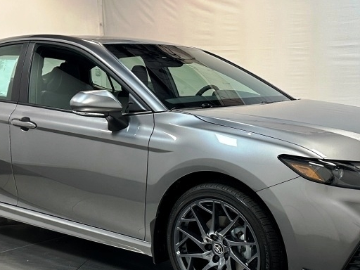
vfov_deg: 30.1
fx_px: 499
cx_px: 203
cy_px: 179
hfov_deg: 39.6
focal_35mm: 48
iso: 250
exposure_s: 1/60
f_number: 1.78
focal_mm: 6.86
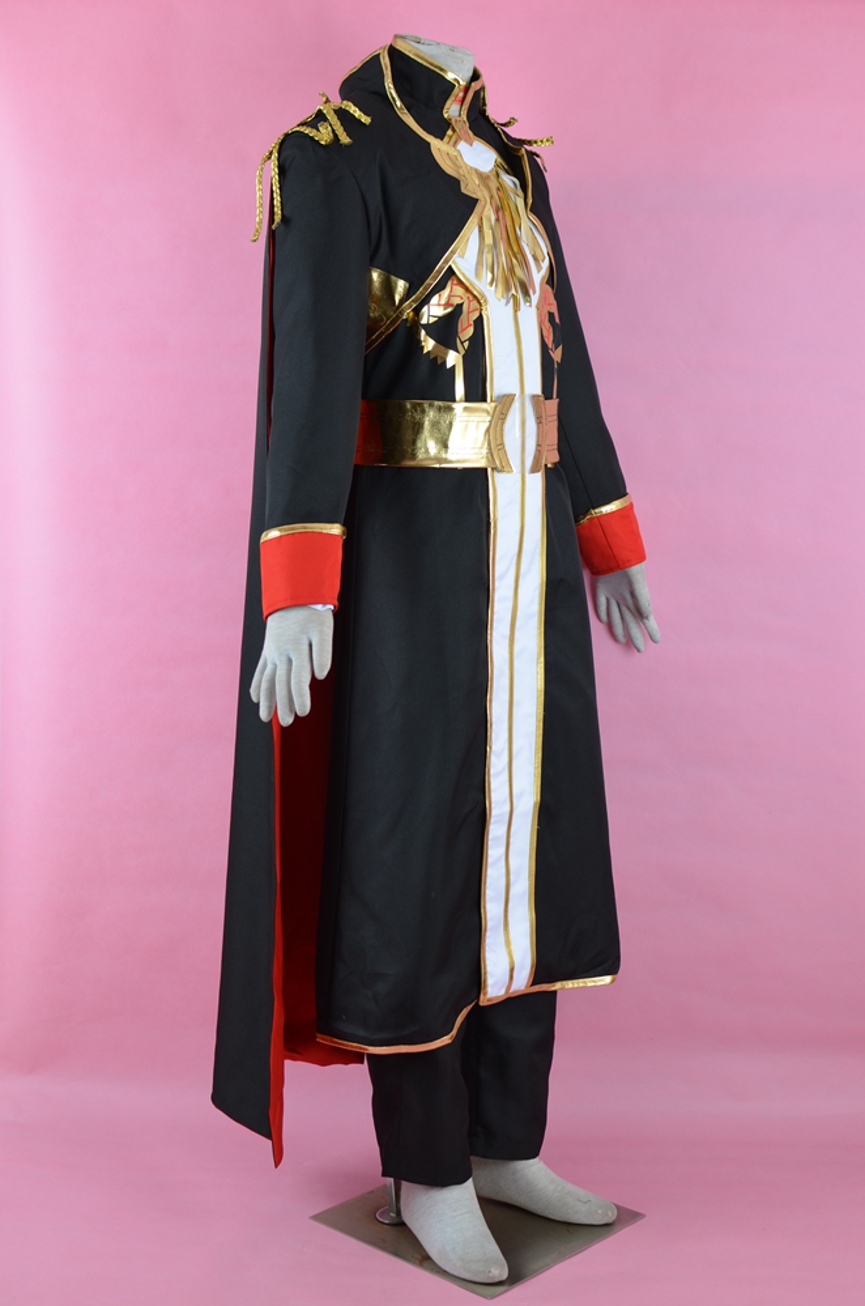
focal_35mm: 52
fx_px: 1900
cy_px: 653
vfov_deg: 37.9
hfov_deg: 25.6
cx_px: 432
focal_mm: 35
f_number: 4.5
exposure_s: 1/80
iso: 100
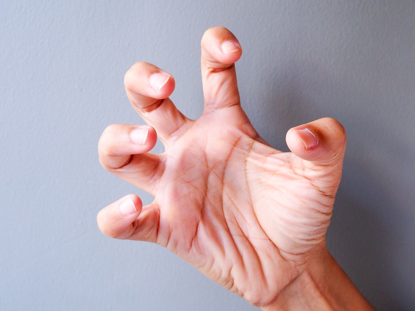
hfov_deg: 38.2
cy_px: 156
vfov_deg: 29.1
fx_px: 599
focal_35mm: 50
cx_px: 208
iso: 800
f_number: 5.6
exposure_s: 1/60
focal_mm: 25
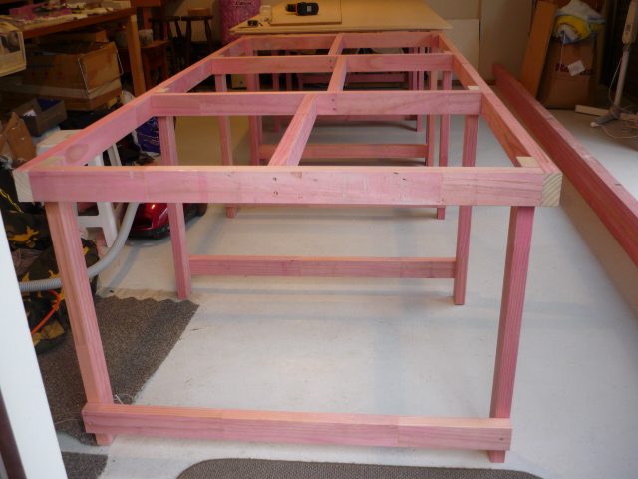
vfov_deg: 42.9
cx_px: 319
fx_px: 608
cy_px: 240
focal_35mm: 33
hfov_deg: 55.4
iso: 125
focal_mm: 5.5
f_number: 2.8
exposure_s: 1/30
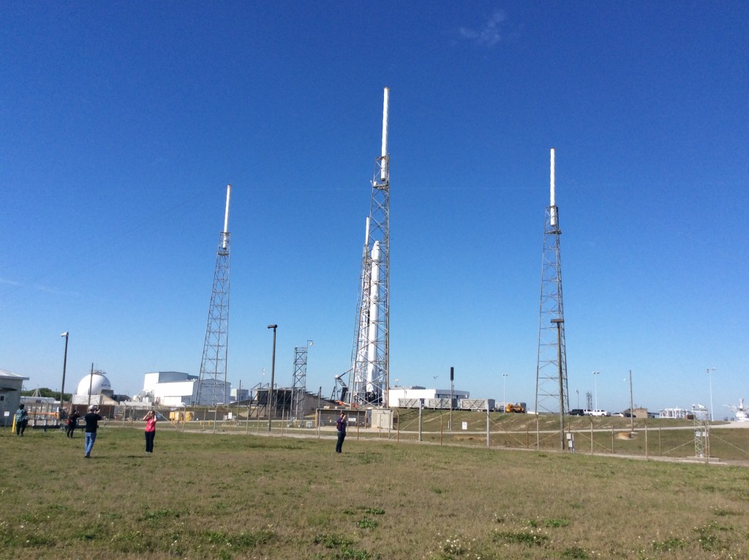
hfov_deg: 56.9
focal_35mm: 32
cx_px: 374
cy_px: 280
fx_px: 691
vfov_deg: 44.1
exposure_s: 1/1845
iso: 32
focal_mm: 3.3
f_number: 2.4
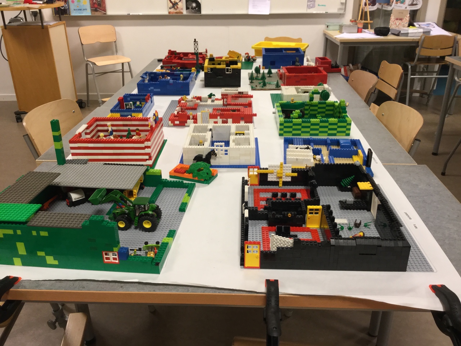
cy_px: 173
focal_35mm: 31
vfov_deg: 45.4
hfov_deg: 58.4
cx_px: 230
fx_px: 413
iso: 64
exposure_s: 1/33
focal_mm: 3.3
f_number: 2.4
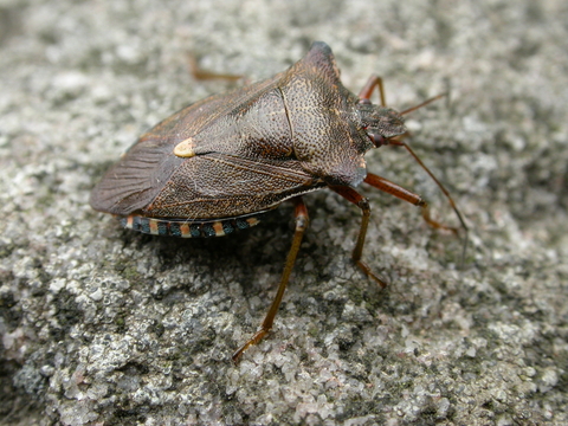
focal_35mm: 71
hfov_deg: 27.4
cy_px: 213
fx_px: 1165
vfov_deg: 20.7
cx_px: 284
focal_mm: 14.7
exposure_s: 1/76.5
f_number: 6.7
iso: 100
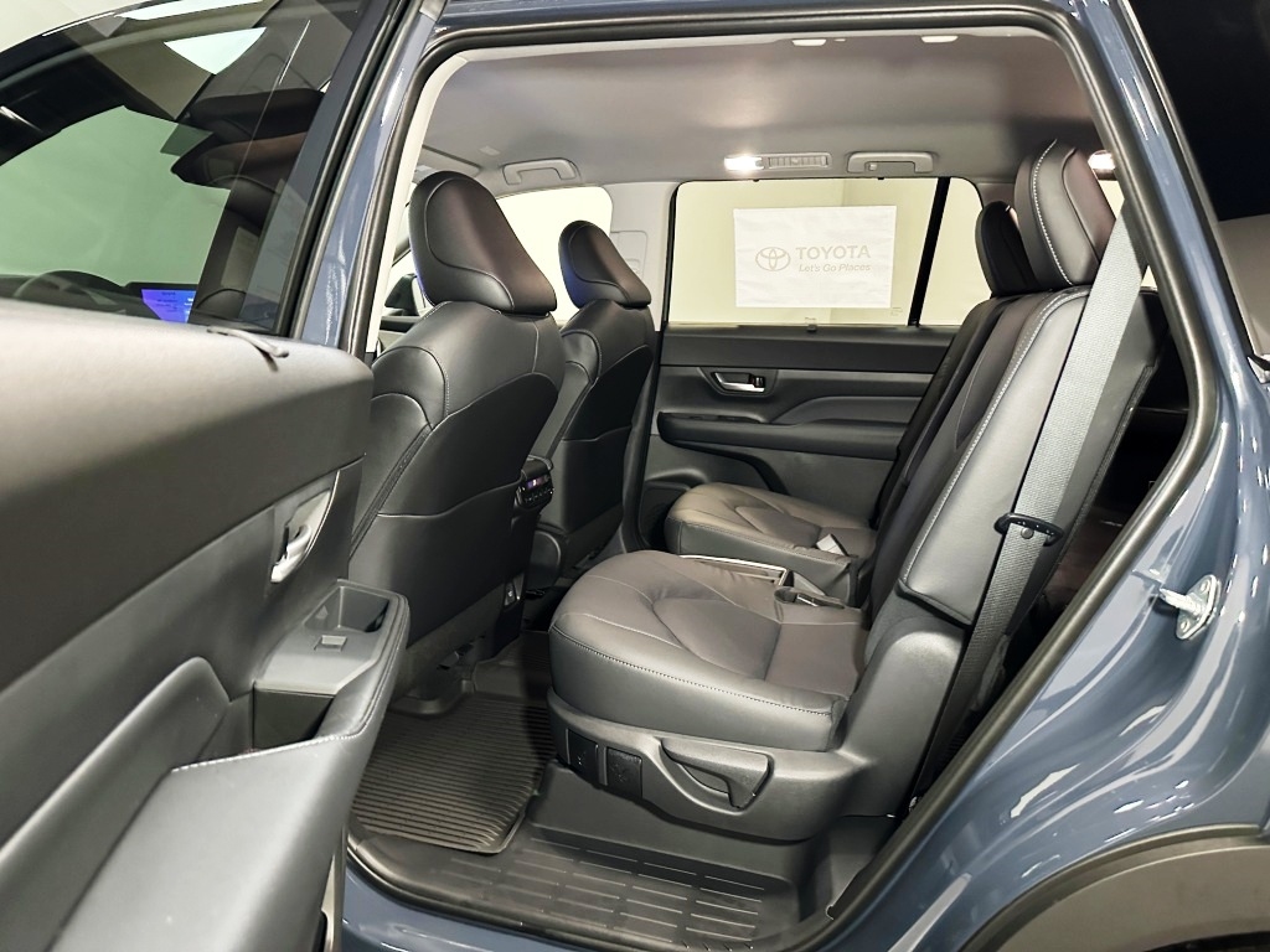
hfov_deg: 71.6
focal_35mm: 24
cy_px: 476
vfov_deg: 56.8
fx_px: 881
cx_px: 635
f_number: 1.78
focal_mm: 6.86
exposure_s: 1/30
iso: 800
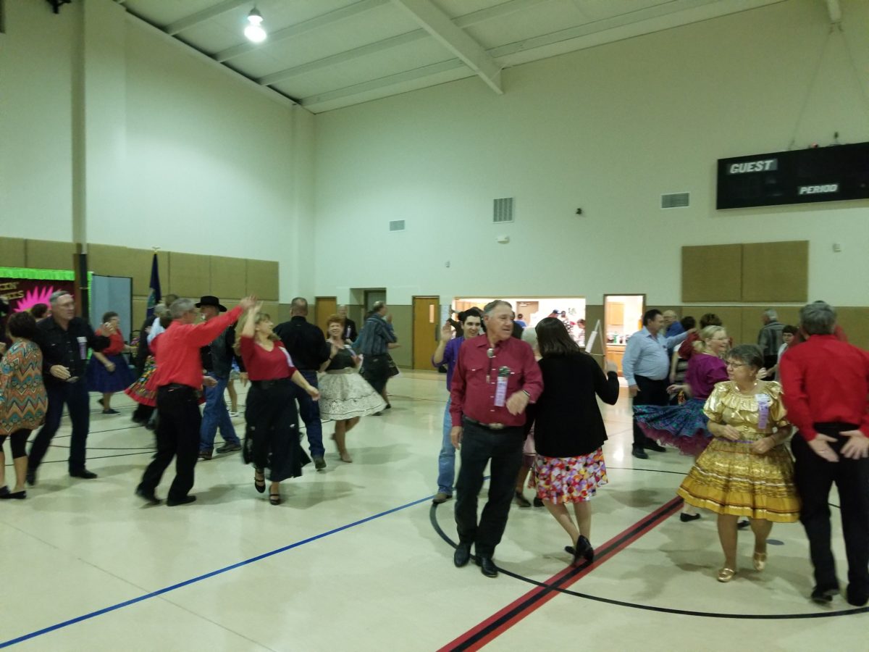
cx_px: 434
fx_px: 653
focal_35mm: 26
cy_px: 326
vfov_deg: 53.1
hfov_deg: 67.3
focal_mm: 4.3
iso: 500
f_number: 1.7
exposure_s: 1/60
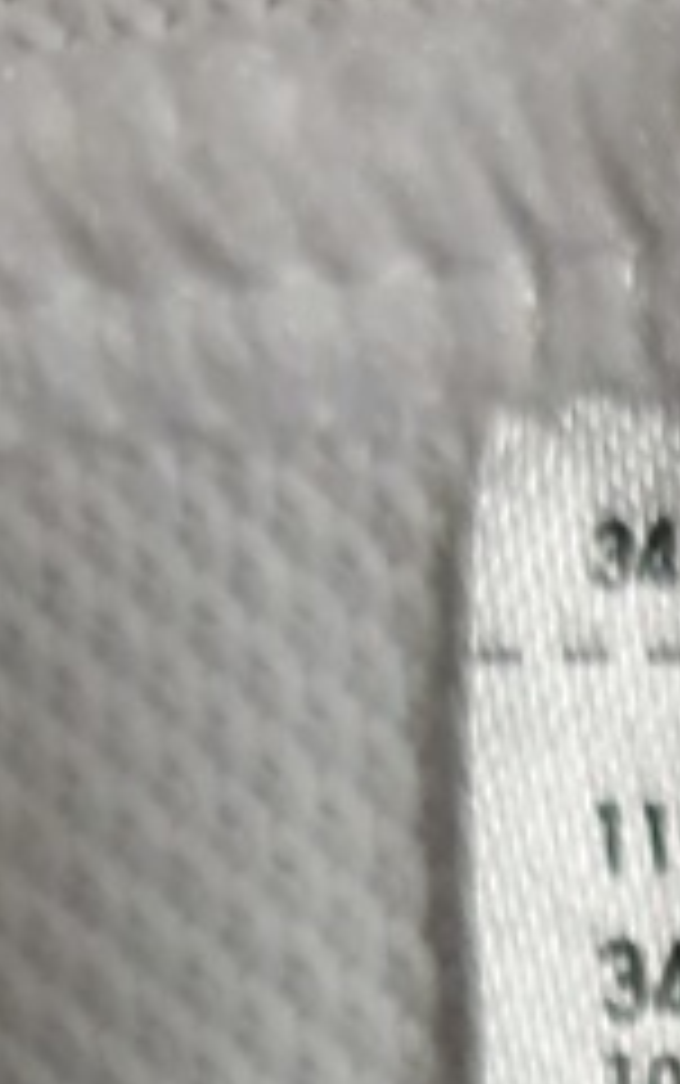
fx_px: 3611
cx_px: 1072
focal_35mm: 122
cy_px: 2094
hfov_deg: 10.3
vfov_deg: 14.5
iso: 320
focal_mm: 4.3
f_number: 1.5
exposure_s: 1/17
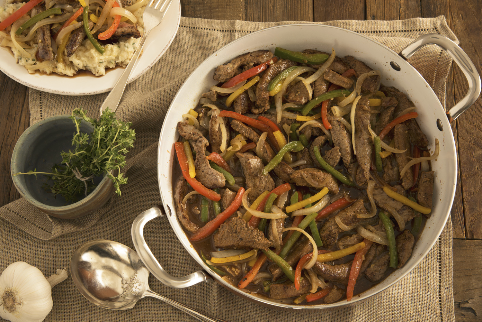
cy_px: 161
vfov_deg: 19.5
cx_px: 241
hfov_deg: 28.8
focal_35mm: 70
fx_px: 937
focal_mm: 70
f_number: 8
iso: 100
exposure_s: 1.6
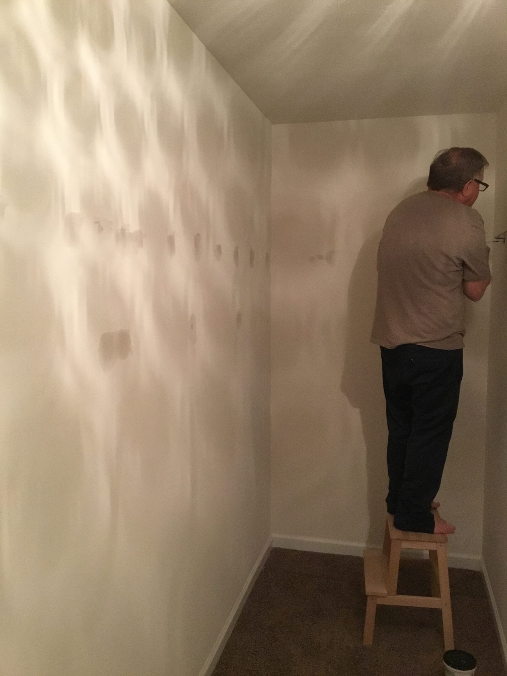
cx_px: 254
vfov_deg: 58.4
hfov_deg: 45.4
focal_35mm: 31
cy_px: 338
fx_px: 605
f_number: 2.4
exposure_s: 1/15
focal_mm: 3.3
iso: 250
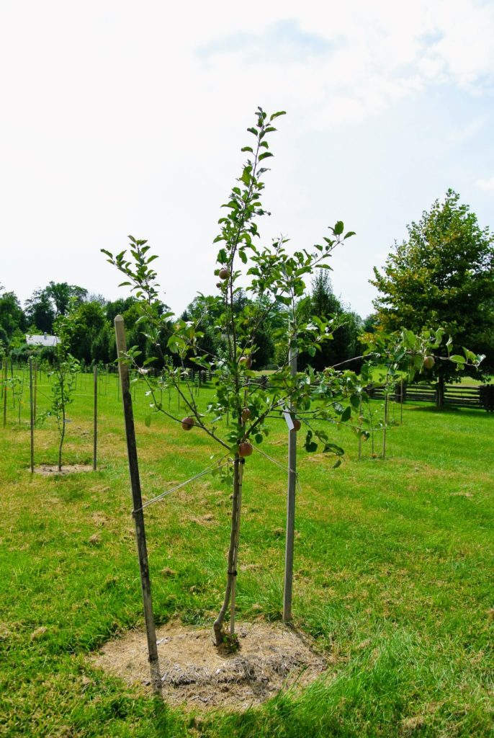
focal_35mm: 27
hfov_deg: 48.1
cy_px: 369
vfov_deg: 67.3
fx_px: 554
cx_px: 247
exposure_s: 1/800
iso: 100
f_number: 5
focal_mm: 10
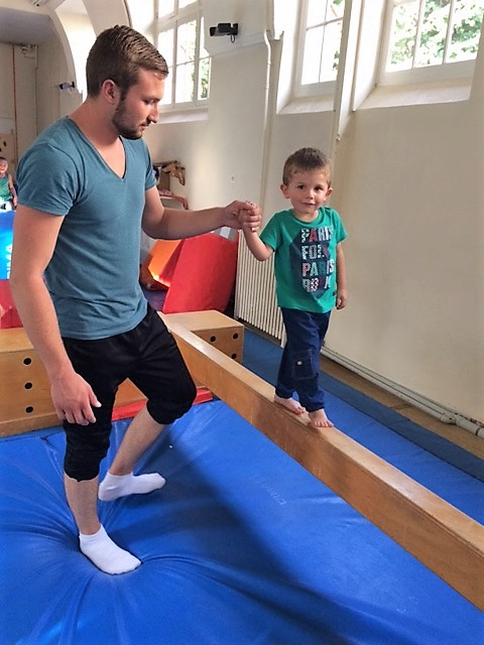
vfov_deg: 61.7
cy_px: 322
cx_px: 242
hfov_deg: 48.2
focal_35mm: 29
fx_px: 541
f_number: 2.2
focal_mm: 4.15
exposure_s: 1/33
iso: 80
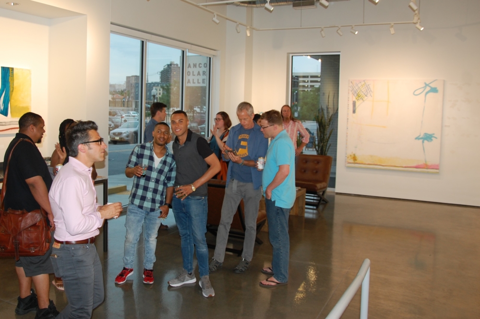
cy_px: 160
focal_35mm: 27
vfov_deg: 47.9
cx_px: 240
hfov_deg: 67.4
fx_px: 360
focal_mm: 18
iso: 400
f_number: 3.8
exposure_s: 1/60
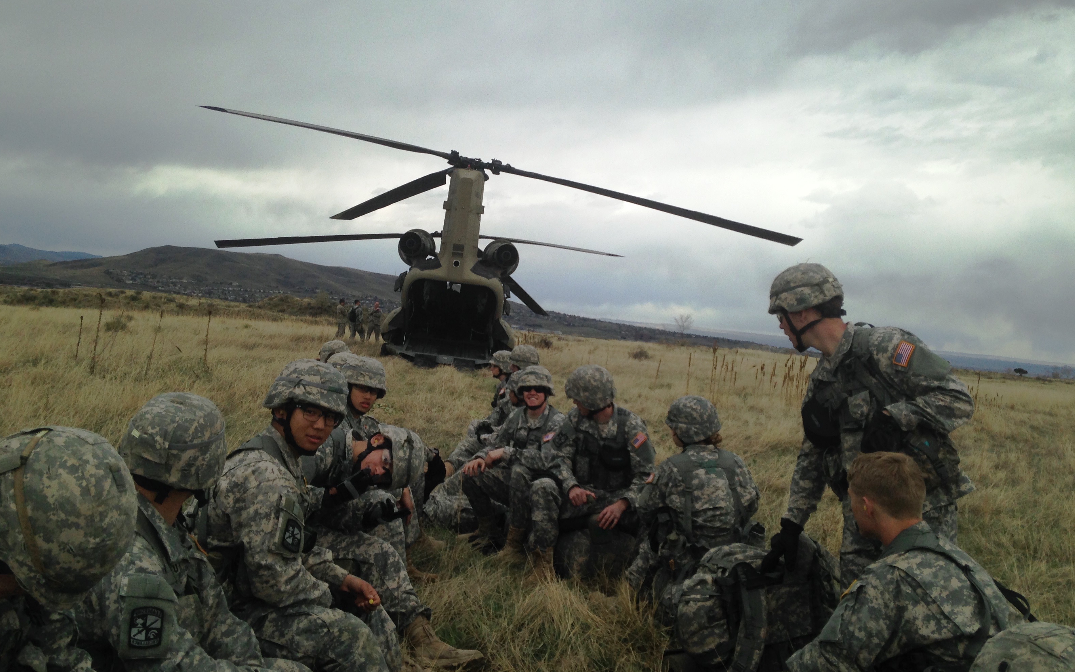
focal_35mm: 36
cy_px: 290
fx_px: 1055
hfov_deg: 54.0
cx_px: 533
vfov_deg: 35.3
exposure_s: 1/919
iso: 50
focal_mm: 4.12
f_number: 2.4
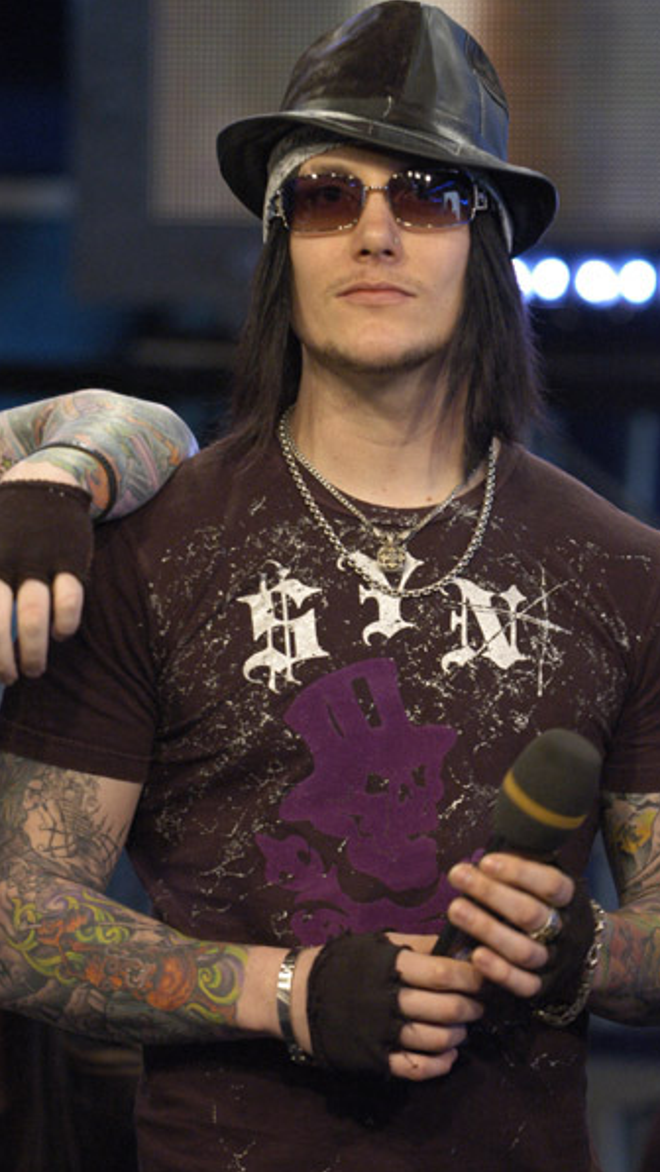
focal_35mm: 205
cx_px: 372
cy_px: 587
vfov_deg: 10.5
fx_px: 6375
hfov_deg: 5.9
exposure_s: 1/125
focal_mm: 130
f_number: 2.8
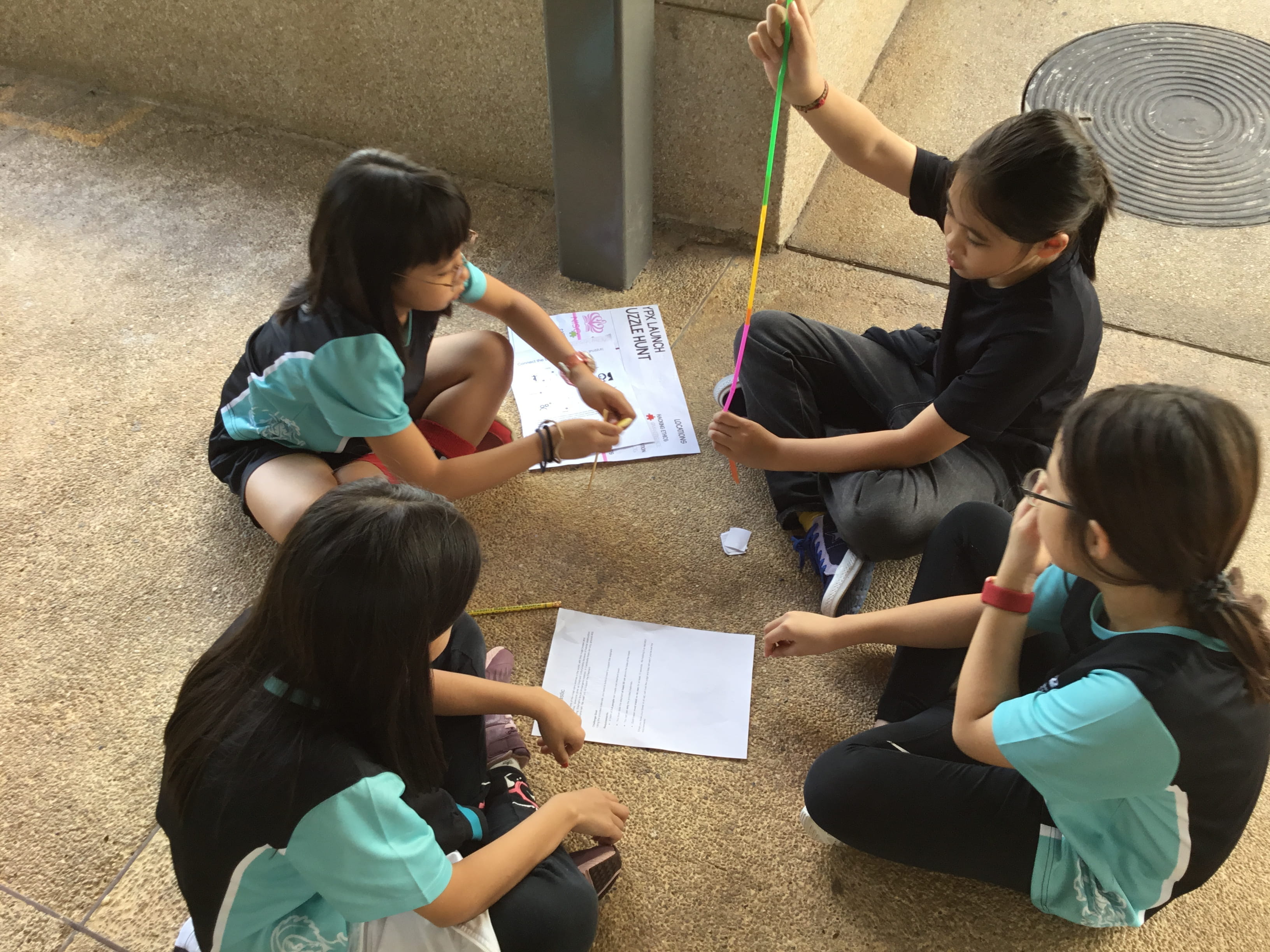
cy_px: 476
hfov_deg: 58.4
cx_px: 635
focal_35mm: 31
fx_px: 1137
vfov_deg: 45.4
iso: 32
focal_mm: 3.3
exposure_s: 1/50
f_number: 2.4
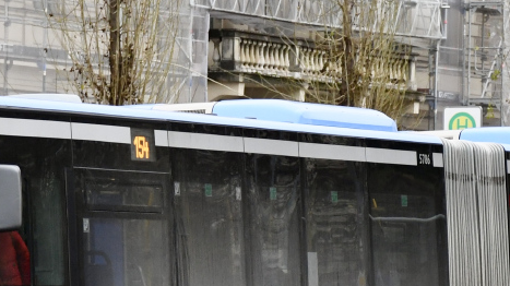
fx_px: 3906
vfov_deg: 4.2
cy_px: 172
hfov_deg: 7.5
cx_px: 161
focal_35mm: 289
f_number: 5
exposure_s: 1/500
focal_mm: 66
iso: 1100
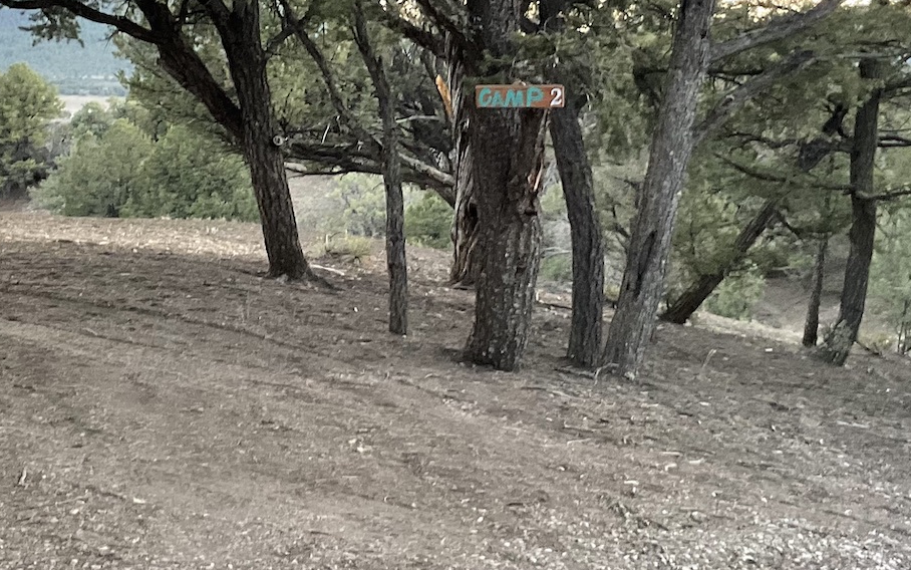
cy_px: 86
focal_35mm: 65
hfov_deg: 31.5
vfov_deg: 19.7
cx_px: 386
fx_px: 1614
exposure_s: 1/60
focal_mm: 3
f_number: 1.8
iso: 200
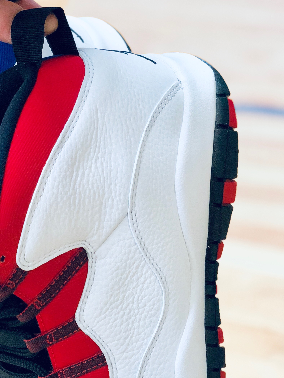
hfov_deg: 14.6
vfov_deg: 19.4
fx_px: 1094
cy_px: 313
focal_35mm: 100
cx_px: 18
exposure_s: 1/60
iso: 100
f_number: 2.4
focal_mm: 6
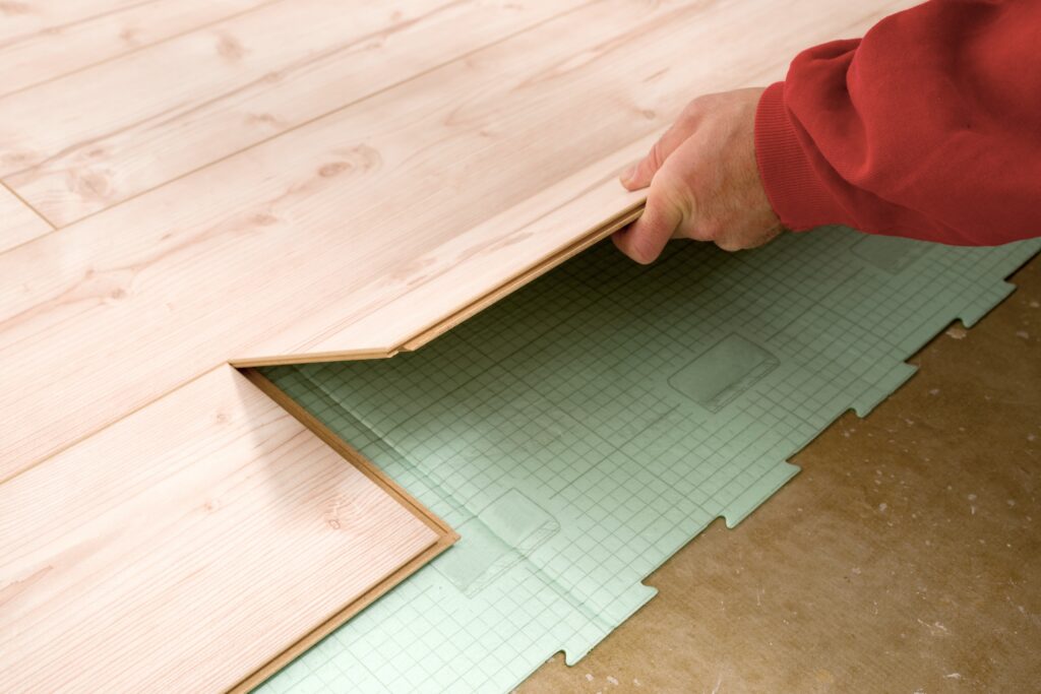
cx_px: 520
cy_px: 347
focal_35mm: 44
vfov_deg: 30.5
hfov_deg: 44.5
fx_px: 1272
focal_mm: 44
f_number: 8
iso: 100
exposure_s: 1/200
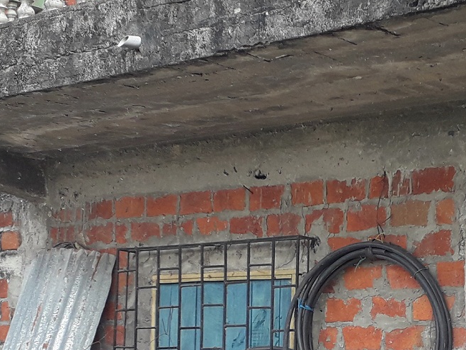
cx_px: 332
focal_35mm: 83
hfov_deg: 23.4
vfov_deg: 17.5
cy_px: 308
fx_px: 1118
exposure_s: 1/237
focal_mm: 3.6
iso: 40
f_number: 1.9
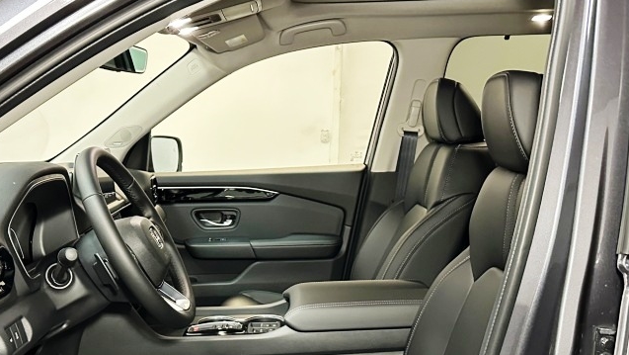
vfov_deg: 27.4
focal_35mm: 42
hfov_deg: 48.1
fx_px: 701
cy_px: 316
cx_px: 257
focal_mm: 6.86
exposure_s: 1/40
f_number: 1.78
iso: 800
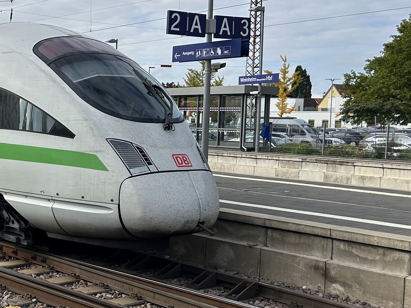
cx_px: -32
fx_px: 677
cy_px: 169
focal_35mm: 57
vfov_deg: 25.6
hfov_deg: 30.5
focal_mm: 5.7
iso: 50
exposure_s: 1/4831
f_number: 1.5
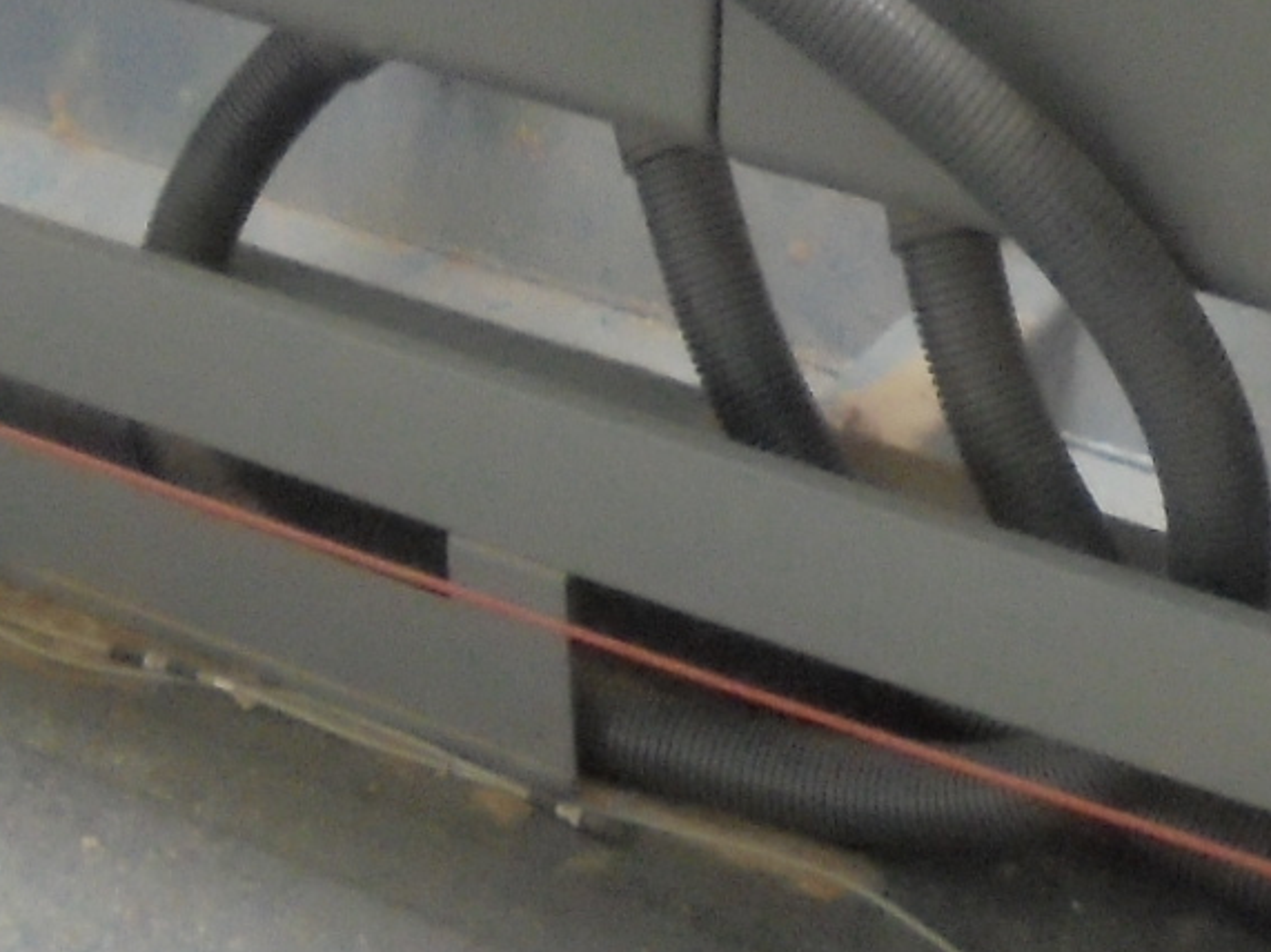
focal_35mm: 118
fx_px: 4332
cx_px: 536
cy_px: -723
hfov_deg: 16.7
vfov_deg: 11.7
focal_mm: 4.6
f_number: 3.5
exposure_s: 1/30
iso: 400
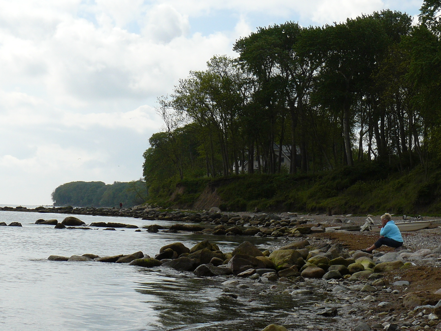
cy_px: 166
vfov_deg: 16.6
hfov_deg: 22.0
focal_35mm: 89
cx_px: 220
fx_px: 1134
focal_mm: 9.8
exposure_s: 1/400
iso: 100
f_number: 6.3
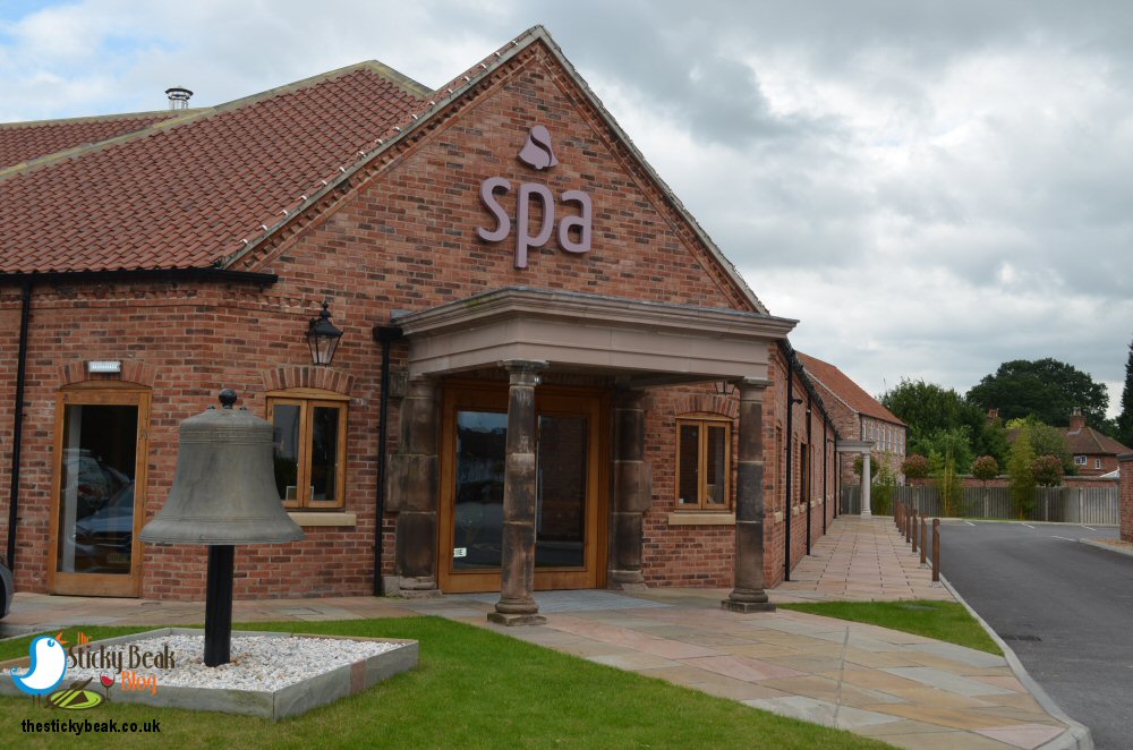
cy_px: 375
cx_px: 566
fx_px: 1130
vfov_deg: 36.7
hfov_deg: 53.2
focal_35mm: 36
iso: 100
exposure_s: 1/200
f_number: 8
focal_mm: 24
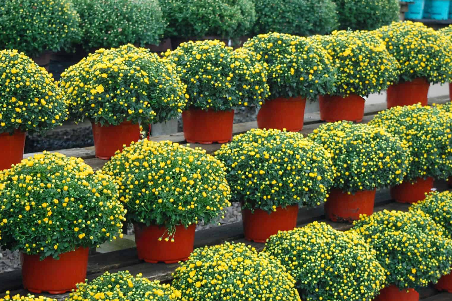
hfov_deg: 21.5
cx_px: 264
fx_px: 1192
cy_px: 130
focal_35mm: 95
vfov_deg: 14.4
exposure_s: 1/125
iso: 400
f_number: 5.6
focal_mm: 48
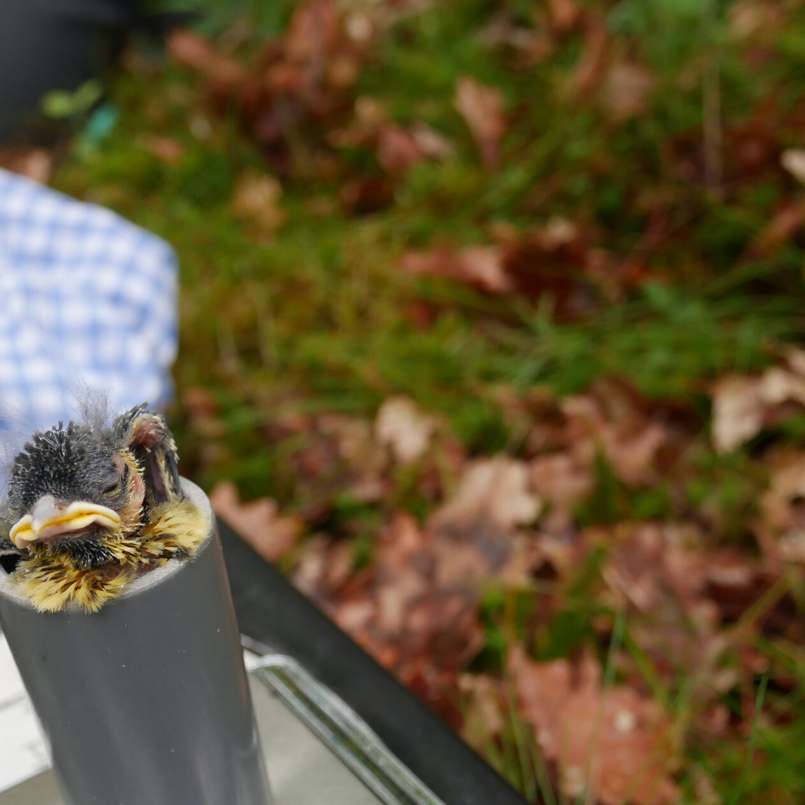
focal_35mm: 43
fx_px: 1131
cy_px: 588
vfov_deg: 38.3
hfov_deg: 37.5
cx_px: 138
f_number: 3.5
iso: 320
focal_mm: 12
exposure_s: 1/250
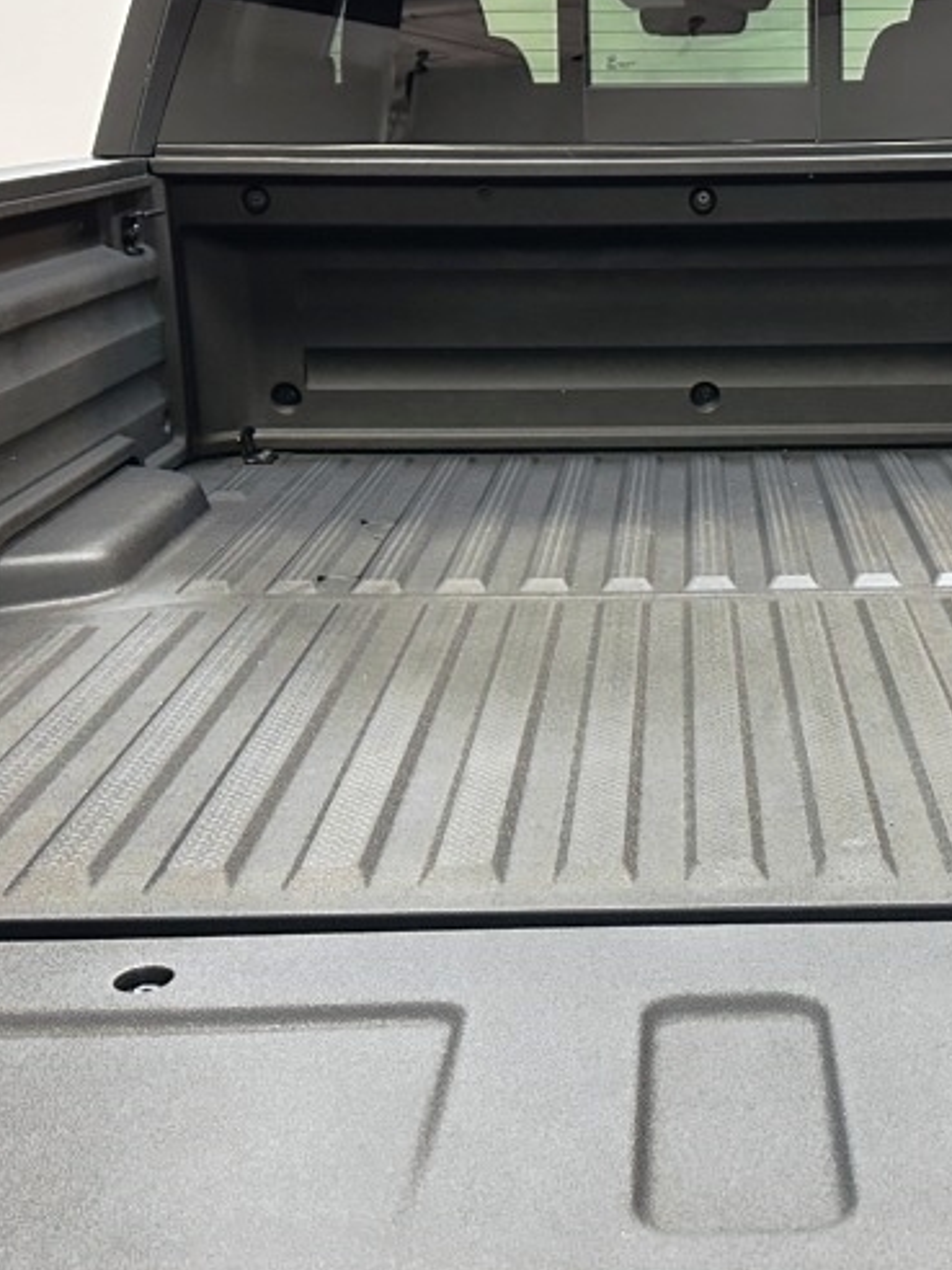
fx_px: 1833
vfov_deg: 38.2
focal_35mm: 50
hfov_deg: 28.6
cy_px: 632
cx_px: 722
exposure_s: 1/60
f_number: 1.78
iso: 800
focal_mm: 6.86
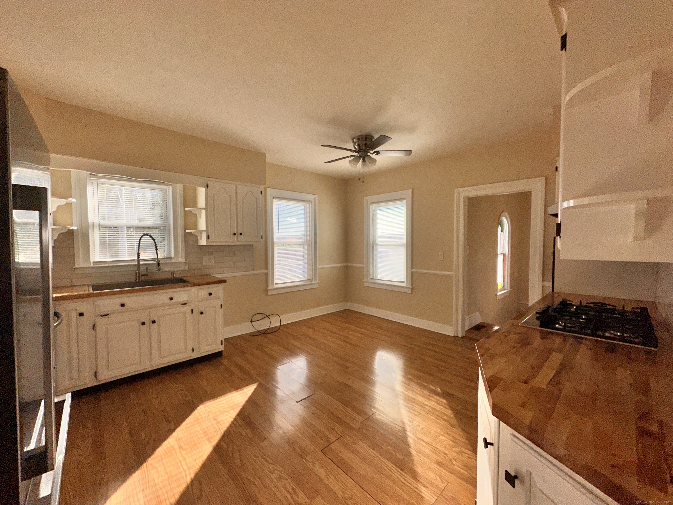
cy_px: 252
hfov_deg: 102.1
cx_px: 336
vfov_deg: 85.7
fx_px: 272
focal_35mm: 14
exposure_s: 1/1366
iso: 32
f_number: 2.2
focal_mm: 2.22
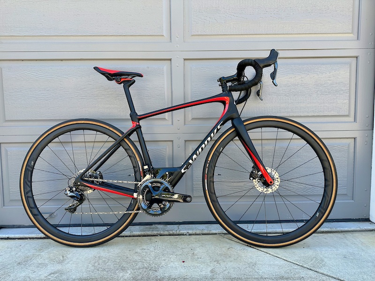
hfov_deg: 71.6
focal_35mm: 24
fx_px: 260
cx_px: 188
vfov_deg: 56.8
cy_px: 140
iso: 80
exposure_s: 1/372
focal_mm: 6.86
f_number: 1.78
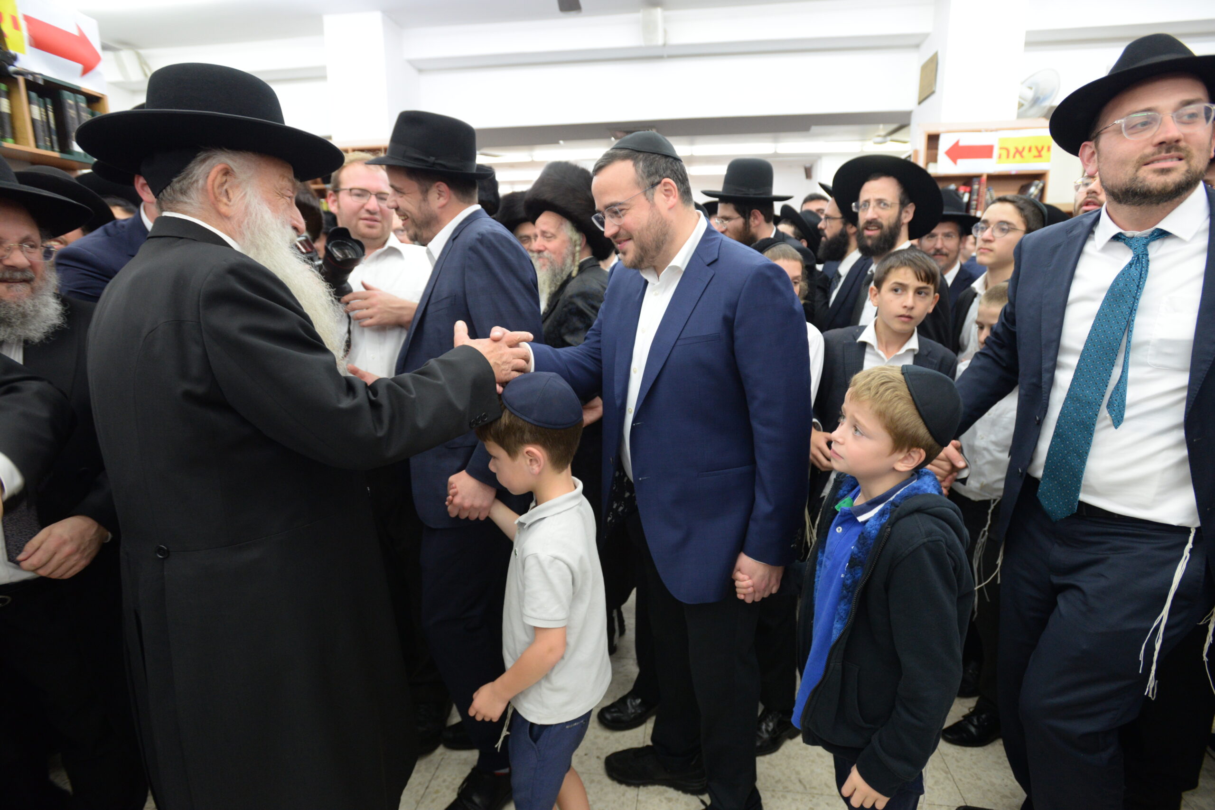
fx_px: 641
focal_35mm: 19
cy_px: 405
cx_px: 608
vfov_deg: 64.6
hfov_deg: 86.9
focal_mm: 19
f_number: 4
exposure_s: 1/250
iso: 1600
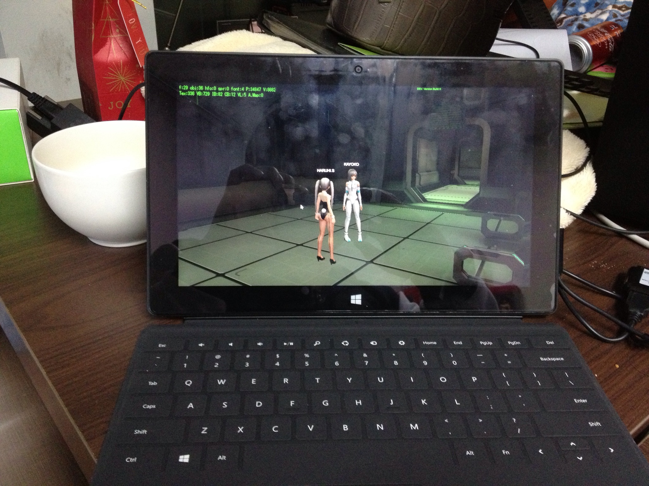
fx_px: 656
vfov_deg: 40.7
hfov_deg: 52.6
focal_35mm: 35
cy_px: 243
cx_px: 324
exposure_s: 1/20
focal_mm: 4.28
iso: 400
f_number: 2.4
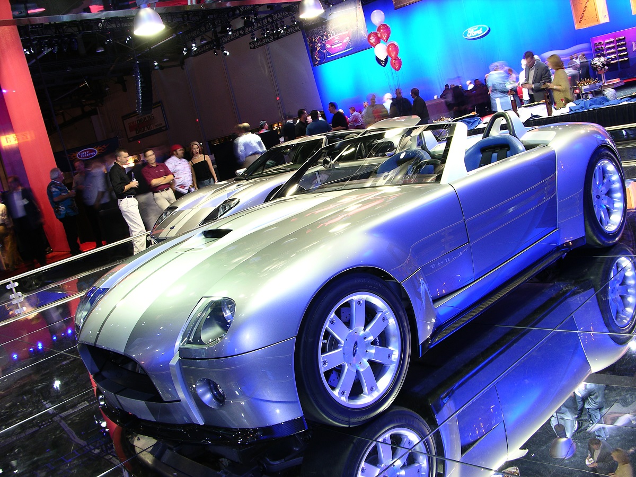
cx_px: 318
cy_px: 238
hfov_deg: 52.6
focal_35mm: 35
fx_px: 643
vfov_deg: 40.7
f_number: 5.6
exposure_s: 1
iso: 50
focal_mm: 8.9
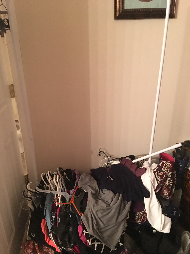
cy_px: 127
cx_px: 95
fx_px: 212
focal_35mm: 29
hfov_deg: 48.2
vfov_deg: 61.7
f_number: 2.2
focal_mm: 4.15
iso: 80
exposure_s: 1/4
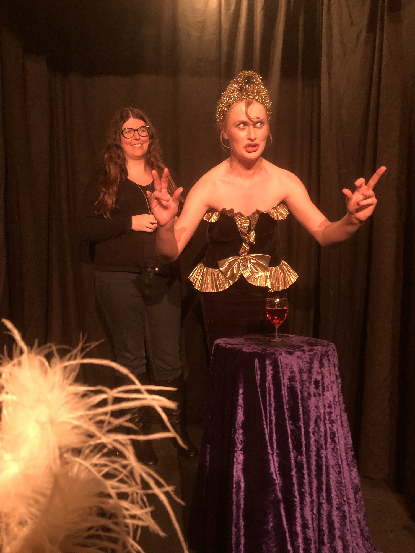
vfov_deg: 63.4
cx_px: 208
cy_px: 276
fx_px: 448
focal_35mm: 28
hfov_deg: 49.7
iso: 100
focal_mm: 3.99
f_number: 1.8
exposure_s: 1/17
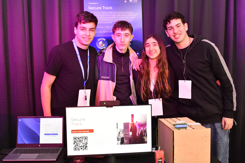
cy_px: 82
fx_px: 245
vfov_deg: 36.9
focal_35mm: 36
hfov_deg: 53.1
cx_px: 122
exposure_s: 1/125
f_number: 5
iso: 2500
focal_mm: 24
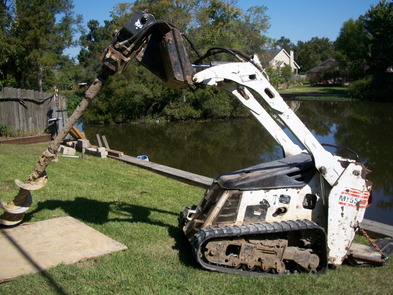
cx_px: 196
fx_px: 397
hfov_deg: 52.6
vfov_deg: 40.7
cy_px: 148
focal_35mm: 35
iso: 80
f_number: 5.6
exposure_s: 1/400
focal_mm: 6.3
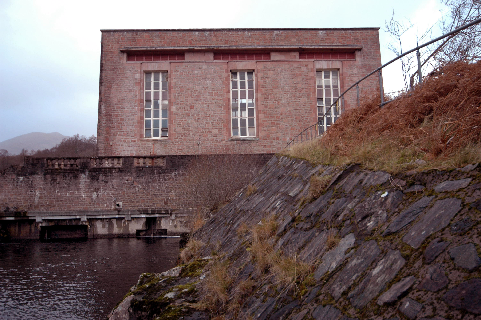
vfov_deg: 41.6
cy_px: 160
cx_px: 240
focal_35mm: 32
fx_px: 420
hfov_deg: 59.5
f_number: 5.6
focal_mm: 21
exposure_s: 1/60
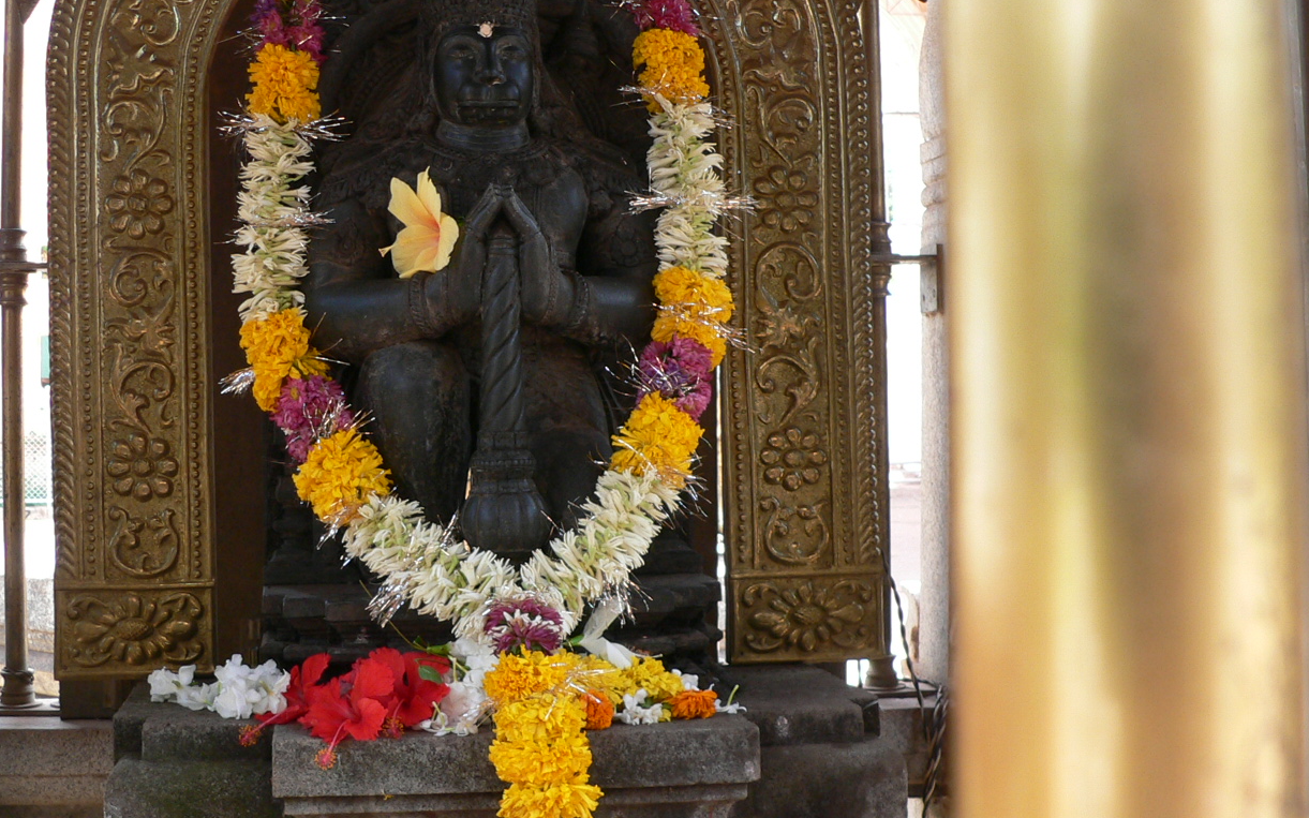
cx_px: 479
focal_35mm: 50
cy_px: 312
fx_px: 1784
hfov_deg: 40.0
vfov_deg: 25.8
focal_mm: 6
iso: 100
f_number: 2.8
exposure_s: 1/60
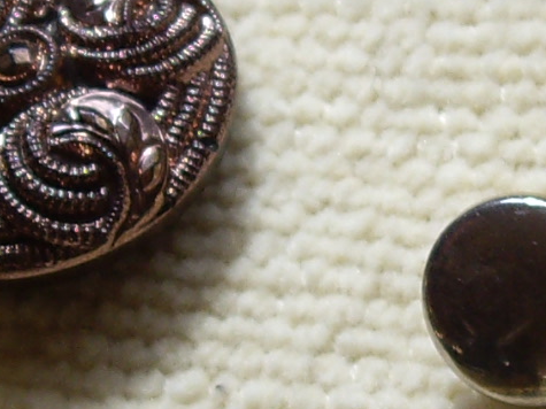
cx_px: 480
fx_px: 3879
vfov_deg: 6.0
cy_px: 195
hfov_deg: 8.0
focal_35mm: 246
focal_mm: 7.9
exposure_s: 1/100
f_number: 2.8
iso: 100
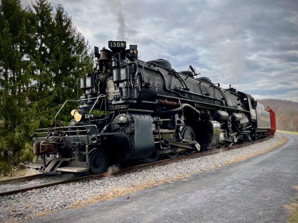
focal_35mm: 26
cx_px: 149
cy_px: 112
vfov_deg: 53.1
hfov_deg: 67.3
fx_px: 224
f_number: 1.6
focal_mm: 4.2
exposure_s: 1/543
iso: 32
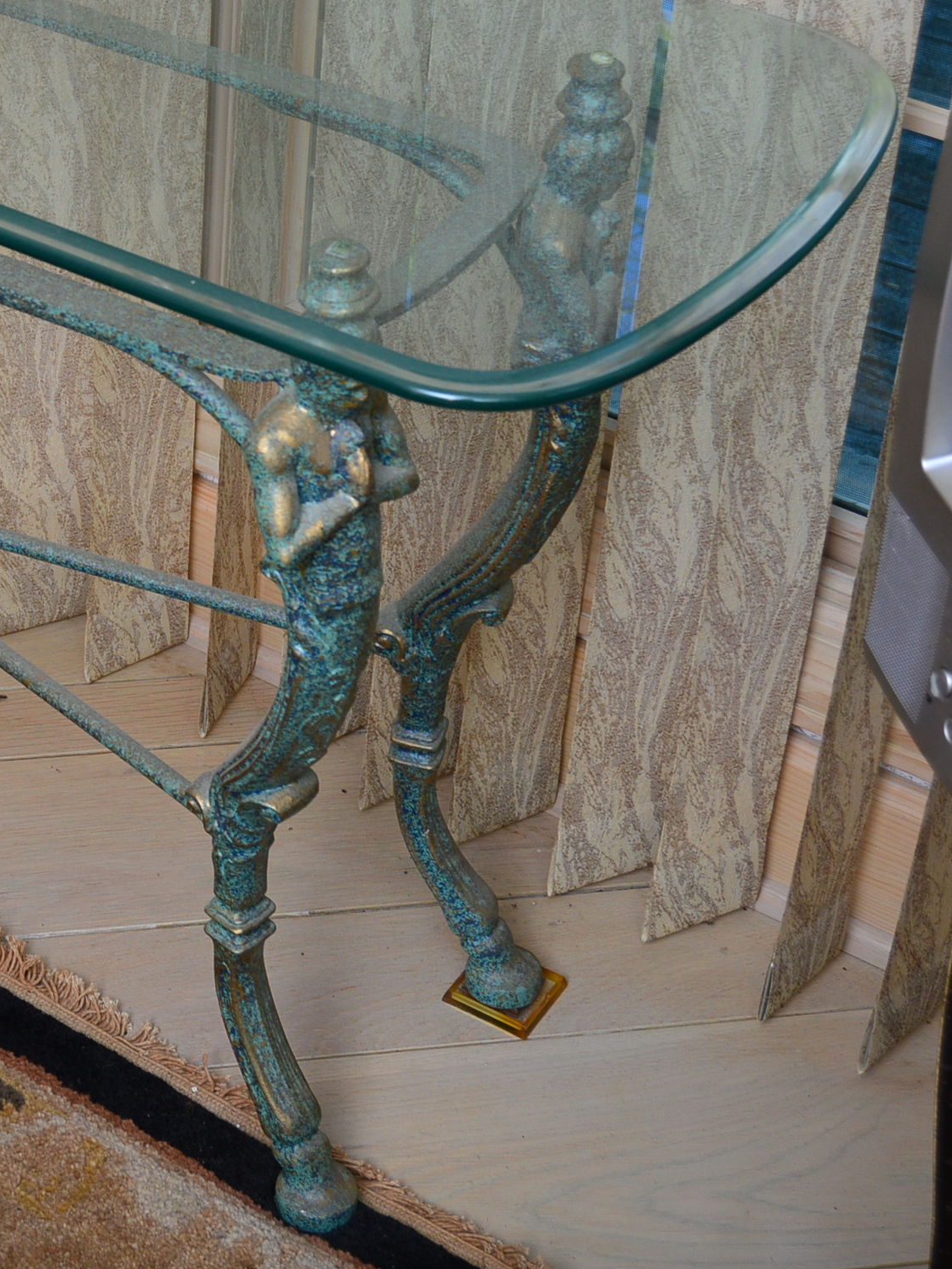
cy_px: 426
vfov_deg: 25.9
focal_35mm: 75
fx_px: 2751
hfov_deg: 18.8
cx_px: -106
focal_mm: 26
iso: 200
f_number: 5.6
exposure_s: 1/200
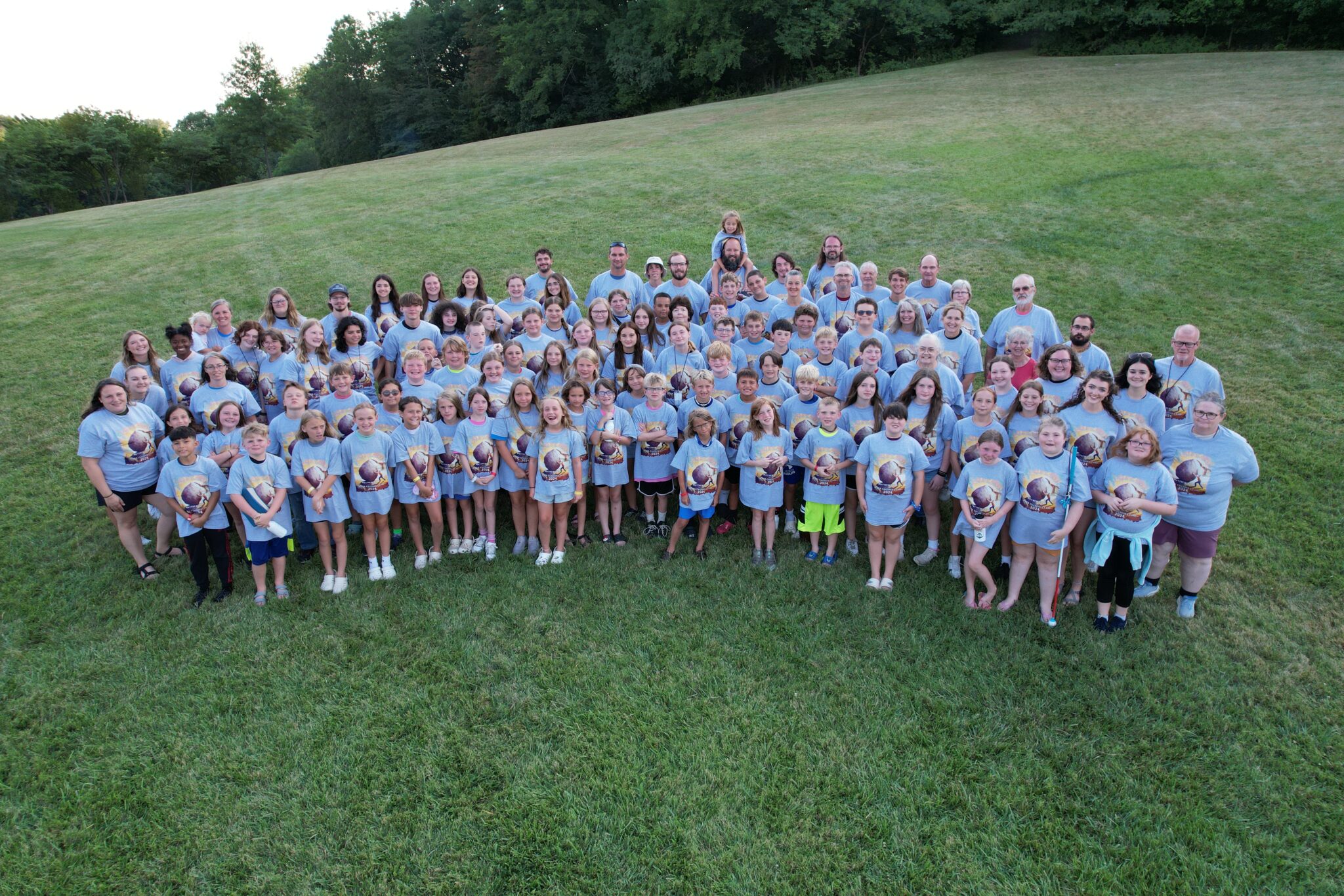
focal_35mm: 22
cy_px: 448
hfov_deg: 78.6
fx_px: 821
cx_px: 672
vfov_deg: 57.2
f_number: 2.8
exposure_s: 1/240
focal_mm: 8.38
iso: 140
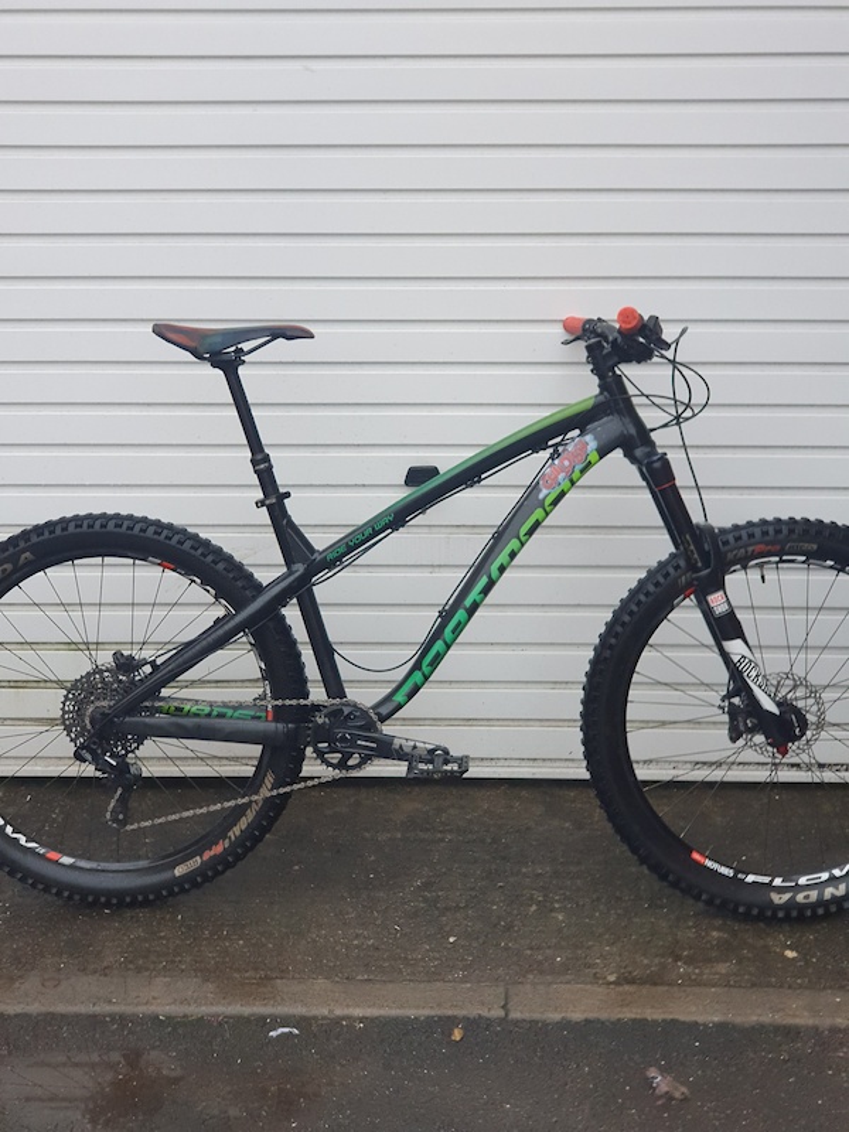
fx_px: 1700
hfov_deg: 28.0
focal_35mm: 52
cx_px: 424
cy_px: 566
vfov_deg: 36.8
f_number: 2.4
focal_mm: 6
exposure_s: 1/50
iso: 125
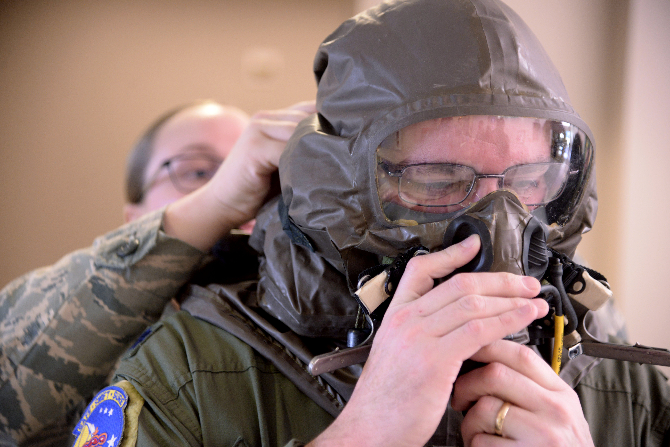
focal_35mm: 82
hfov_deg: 24.8
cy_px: 224
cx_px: 335
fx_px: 1527
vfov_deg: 16.7
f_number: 4
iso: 2500
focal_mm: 82
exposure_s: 1/60
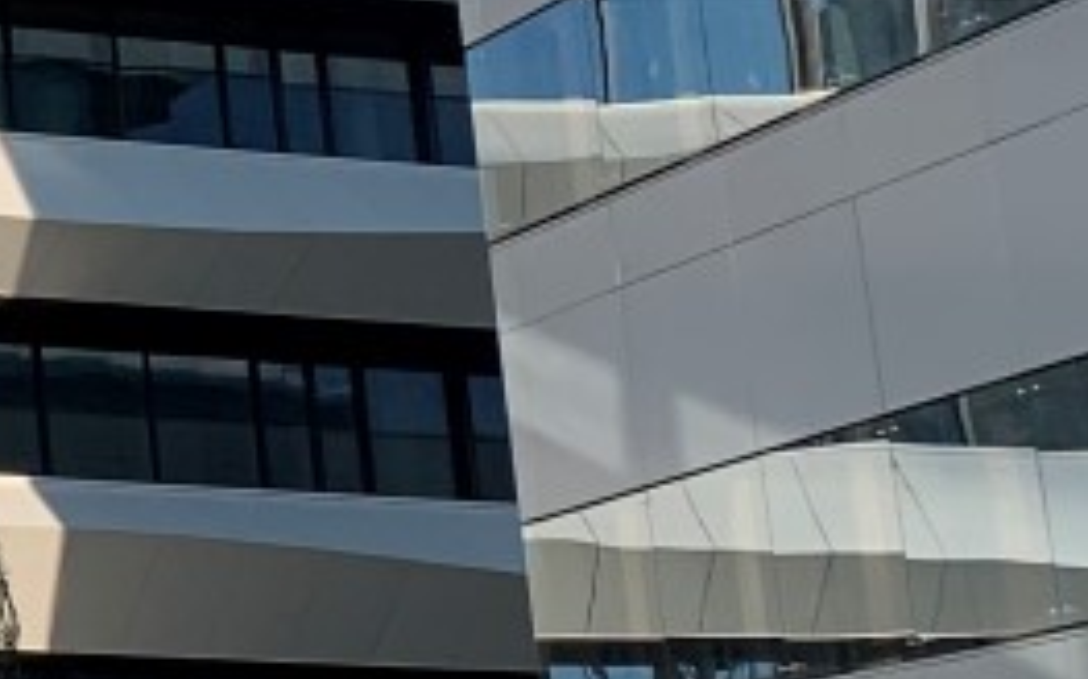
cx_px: -1311
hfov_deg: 11.9
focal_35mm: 151
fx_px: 4475
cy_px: -99
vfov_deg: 8.6
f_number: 1.8
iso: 25
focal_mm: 4.25
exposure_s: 1/2257
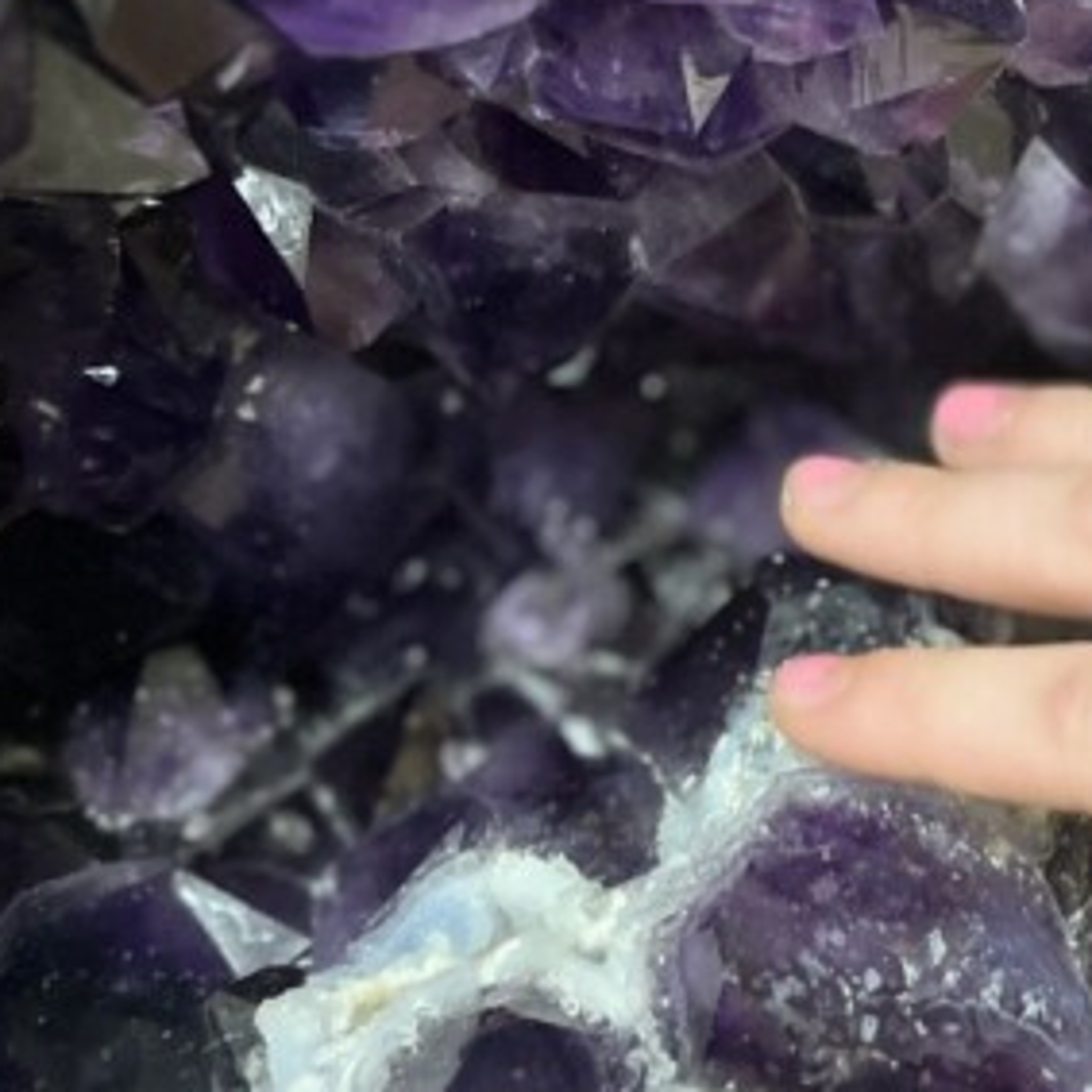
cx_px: 1088
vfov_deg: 26.5
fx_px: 2320
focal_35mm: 65
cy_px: 490
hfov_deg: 25.2
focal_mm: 5.1
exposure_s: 1/40
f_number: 1.6
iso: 400
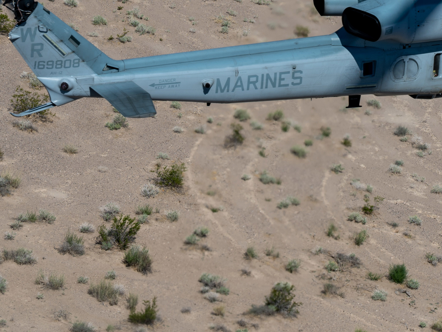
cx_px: 359
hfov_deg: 5.3
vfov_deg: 4.0
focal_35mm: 371
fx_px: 4737
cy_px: -31
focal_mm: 135
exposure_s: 1/400
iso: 100
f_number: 9
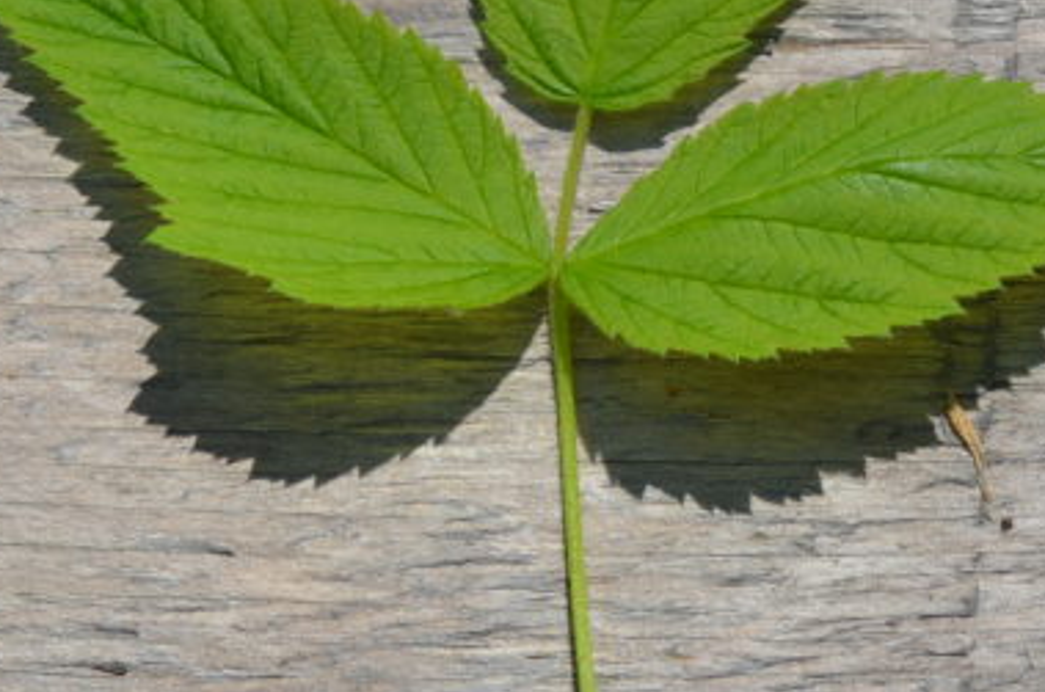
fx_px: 7271
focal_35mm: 251
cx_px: 1194
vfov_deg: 5.4
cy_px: 113
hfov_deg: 8.2
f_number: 6.3
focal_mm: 62
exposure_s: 1/640
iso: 125
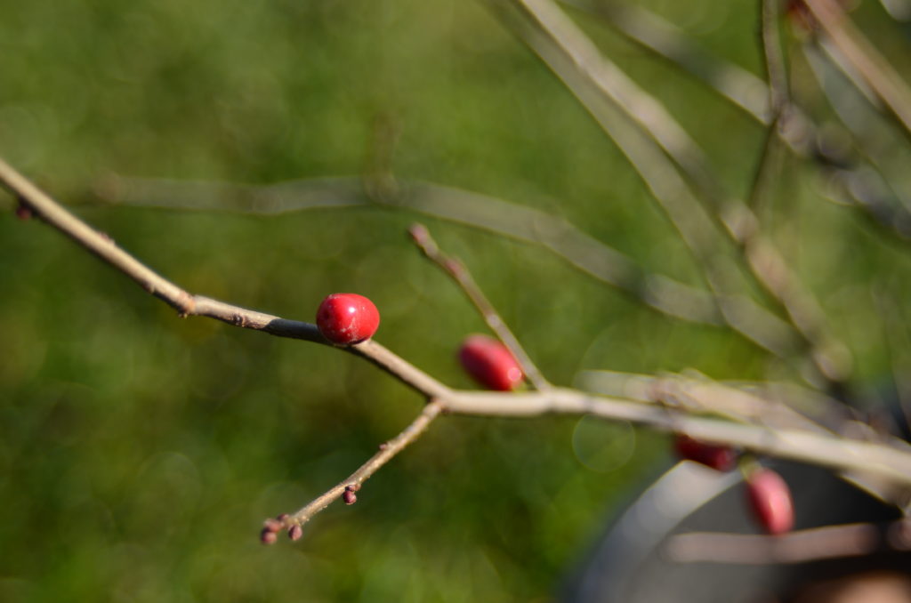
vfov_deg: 15.1
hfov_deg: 22.7
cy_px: 302
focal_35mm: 90
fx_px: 2273
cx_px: 456
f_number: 4.2
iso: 125
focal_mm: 60
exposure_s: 1/500
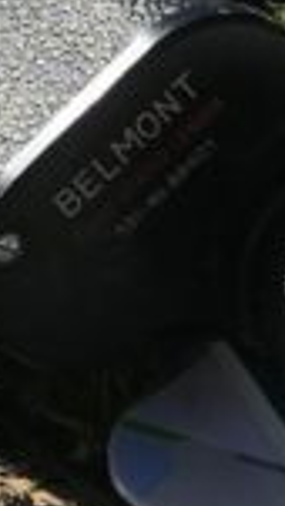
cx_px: 929
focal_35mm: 328
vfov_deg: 6.6
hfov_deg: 3.6
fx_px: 4404
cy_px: 74
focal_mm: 6.6
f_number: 2.8
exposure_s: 1/1168
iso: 20
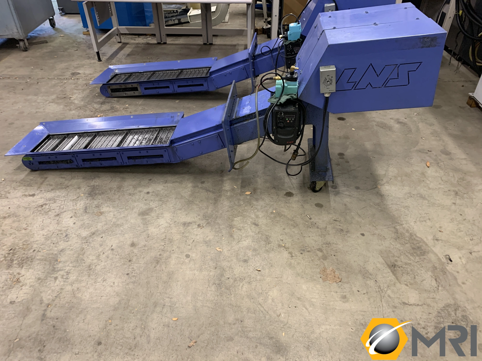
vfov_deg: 53.1
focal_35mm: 26
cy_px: 180
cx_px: 241
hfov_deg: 67.3
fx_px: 362
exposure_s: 1/40
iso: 320
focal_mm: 4.25
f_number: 1.8
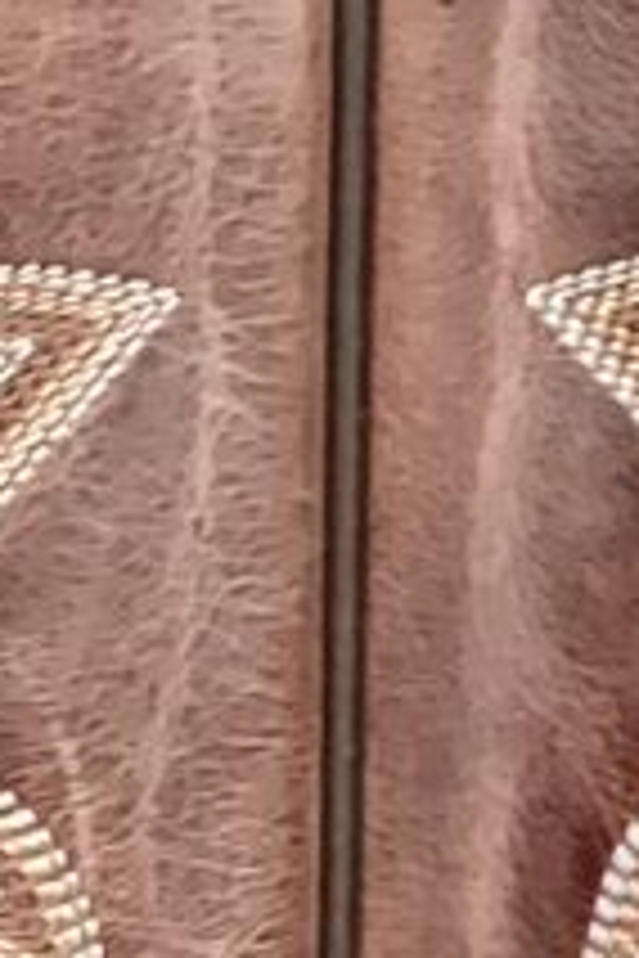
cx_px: -248
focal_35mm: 180
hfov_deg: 7.5
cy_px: 1210
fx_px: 4792
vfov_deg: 11.2
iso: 500
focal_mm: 4.6
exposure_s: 1/24
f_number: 1.8
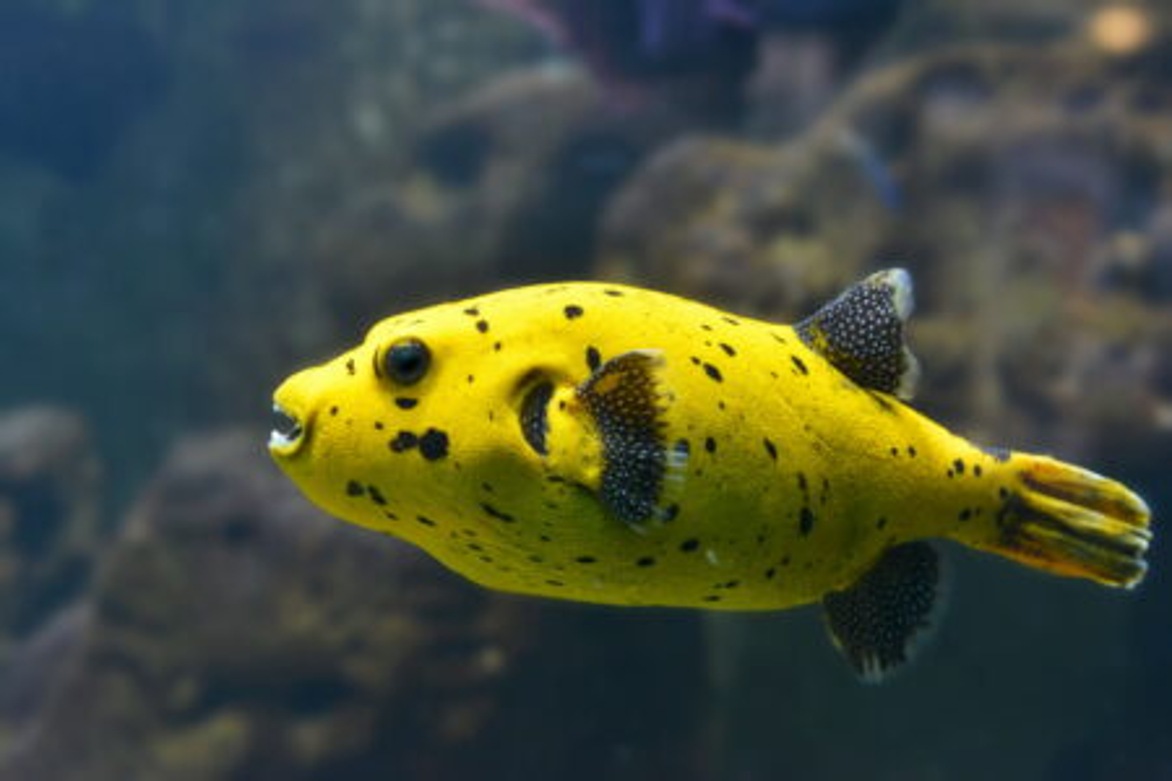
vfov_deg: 27.0
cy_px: 390
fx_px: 1628
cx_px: 586
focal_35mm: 50
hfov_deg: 39.6
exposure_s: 1/125
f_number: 3.5
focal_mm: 50
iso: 1250
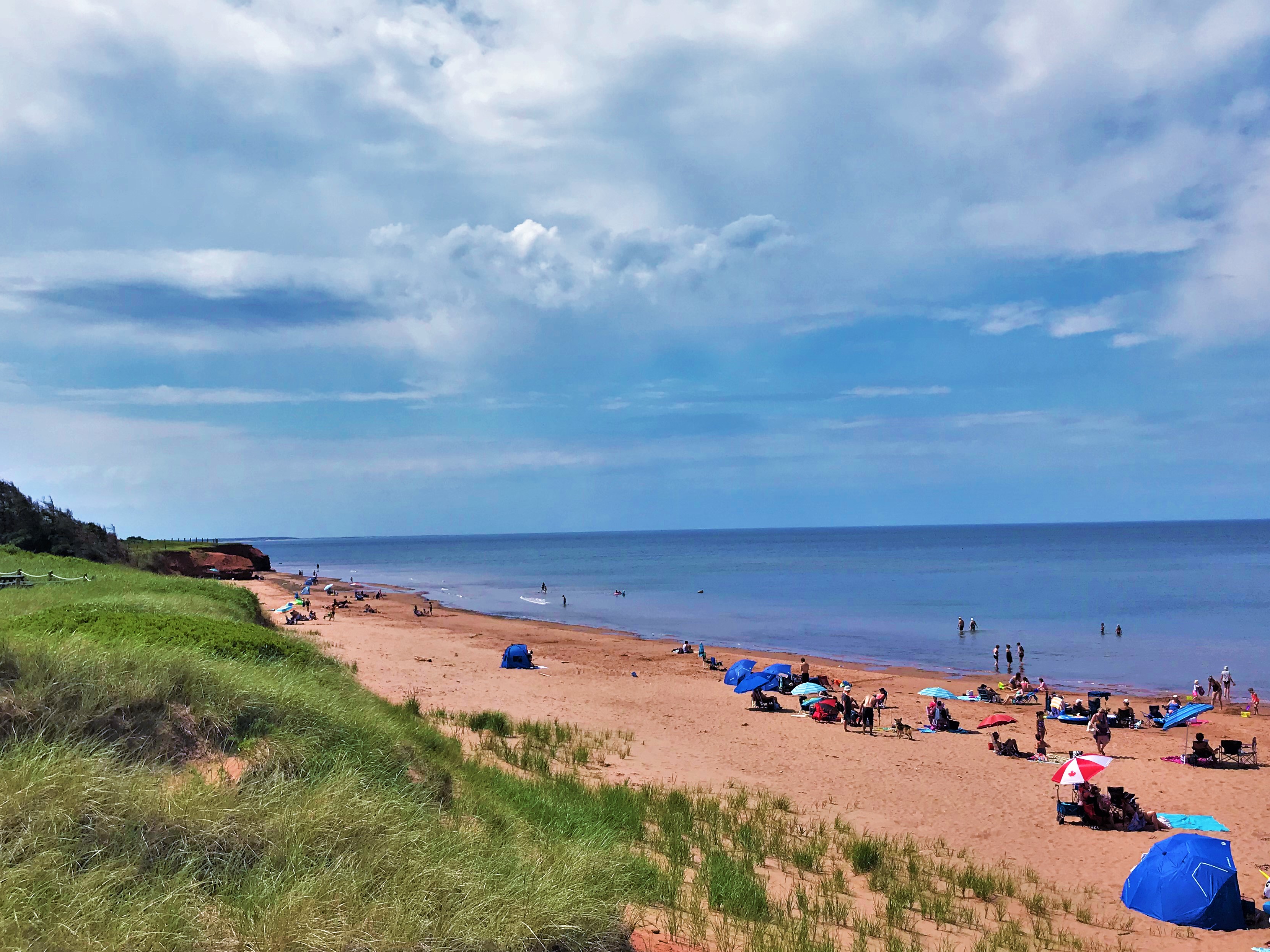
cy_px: 456
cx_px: 658
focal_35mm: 34
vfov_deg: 41.8
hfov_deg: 53.9
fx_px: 1247
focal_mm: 3.99
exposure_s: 1/6410
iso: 20
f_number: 1.8
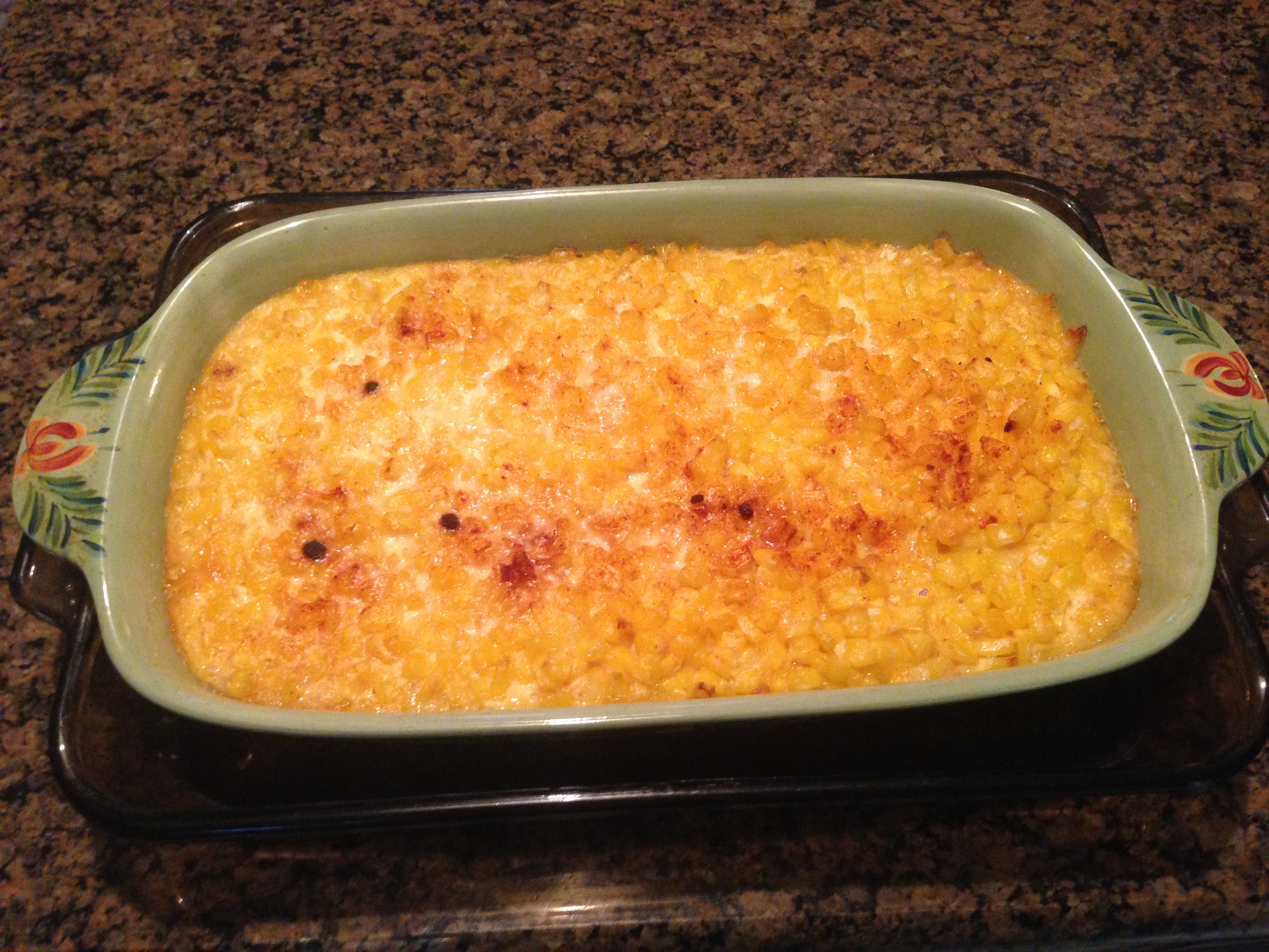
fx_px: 1210
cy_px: 476
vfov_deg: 42.9
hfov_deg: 55.4
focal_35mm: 33
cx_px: 634
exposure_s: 1/20
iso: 320
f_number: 2.4
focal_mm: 4.12
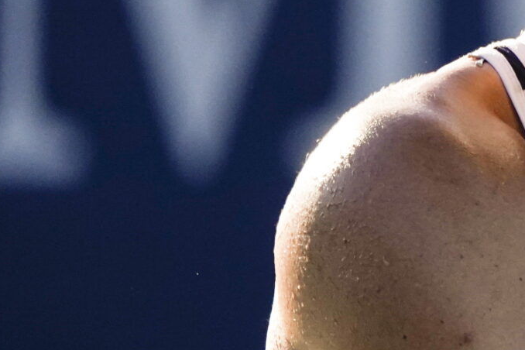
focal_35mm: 2265
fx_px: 33029
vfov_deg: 0.6
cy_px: 21
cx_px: 674
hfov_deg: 0.9
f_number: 6.3
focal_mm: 600
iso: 1250
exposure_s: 1/4000
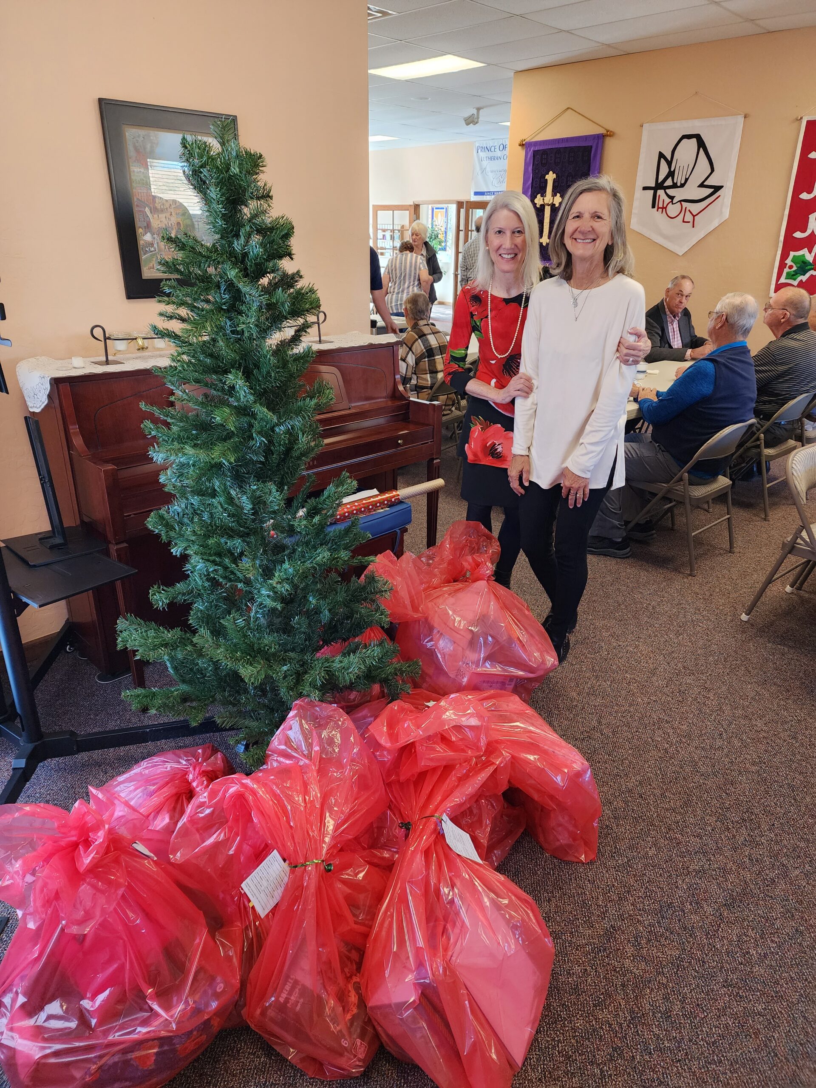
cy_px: 544
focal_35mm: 23
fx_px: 723
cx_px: 408
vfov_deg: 73.9
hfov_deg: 58.9
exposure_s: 1/120
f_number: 1.8
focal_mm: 6.4
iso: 400
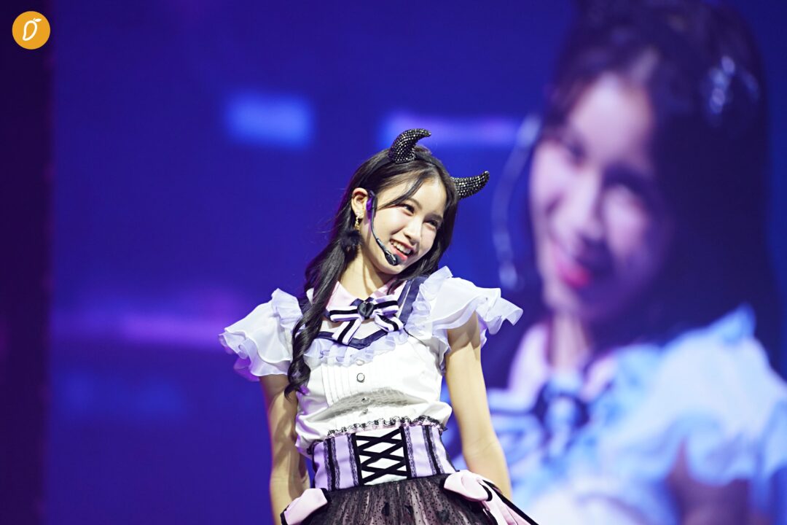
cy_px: 262
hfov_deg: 5.9
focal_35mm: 350
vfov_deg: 3.9
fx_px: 7653
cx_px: 394
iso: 1250
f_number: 6.3
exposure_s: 1/100
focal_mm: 350.1
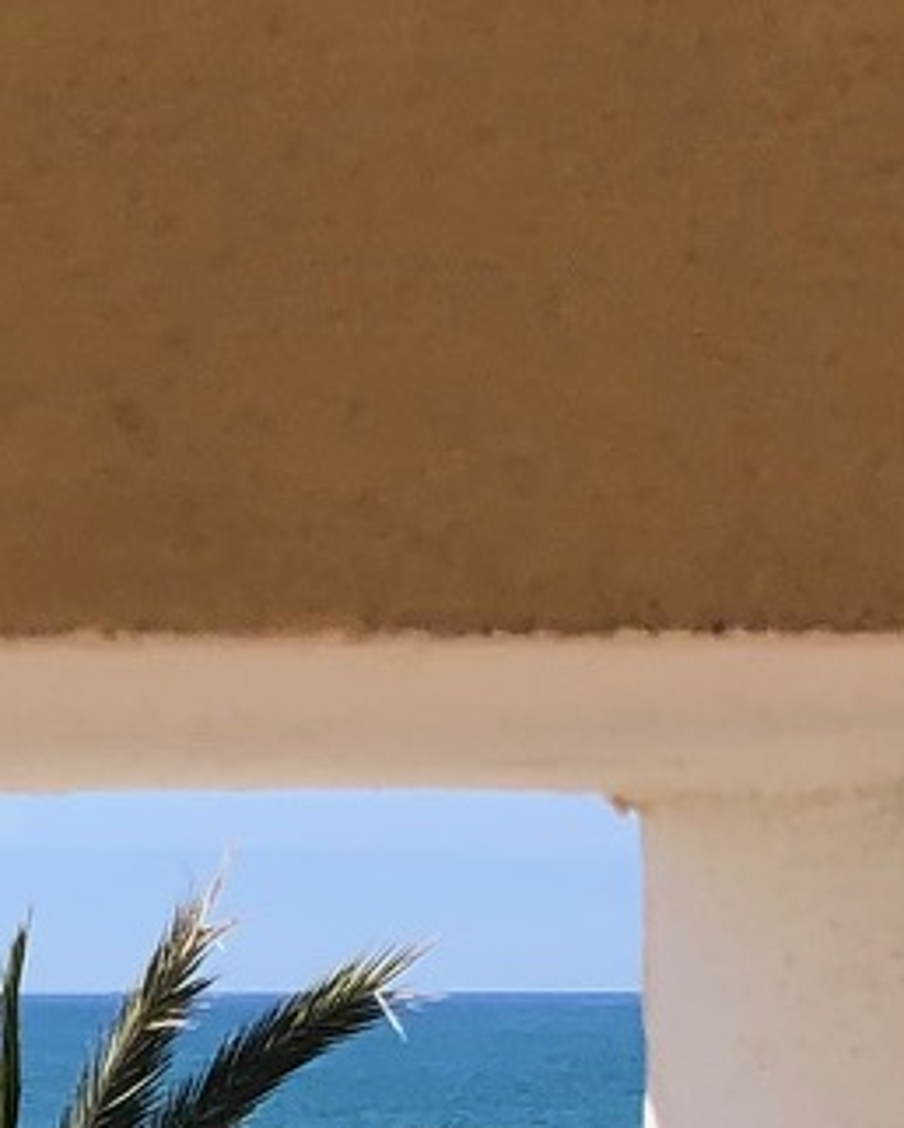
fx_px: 5713
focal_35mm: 171
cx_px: -1465
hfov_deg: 8.1
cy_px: 1412
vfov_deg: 11.0
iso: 20
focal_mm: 3.99
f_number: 1.8
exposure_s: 1/1600
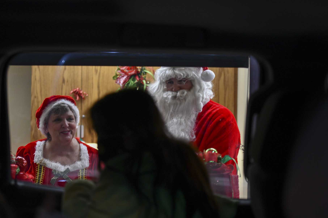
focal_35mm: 79
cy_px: 122
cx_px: 162
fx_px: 720
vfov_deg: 17.3
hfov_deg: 25.7
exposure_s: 1/125
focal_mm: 70
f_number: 2.8
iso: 1600
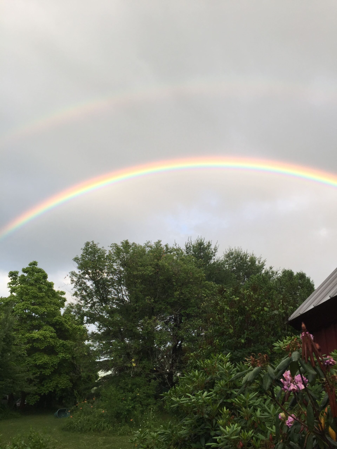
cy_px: 224
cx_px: 168
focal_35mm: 29
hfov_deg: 48.2
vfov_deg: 61.7
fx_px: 376
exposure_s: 1/395
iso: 32
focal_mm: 4.15
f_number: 2.2
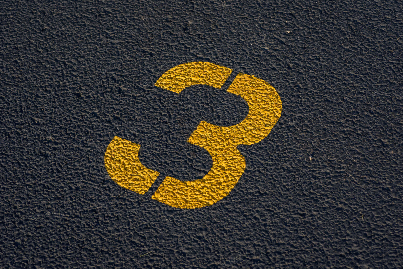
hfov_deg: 20.4
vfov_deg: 13.7
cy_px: 134
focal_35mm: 100
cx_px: 202
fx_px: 1120
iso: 320
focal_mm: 100
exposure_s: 1/250
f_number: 8
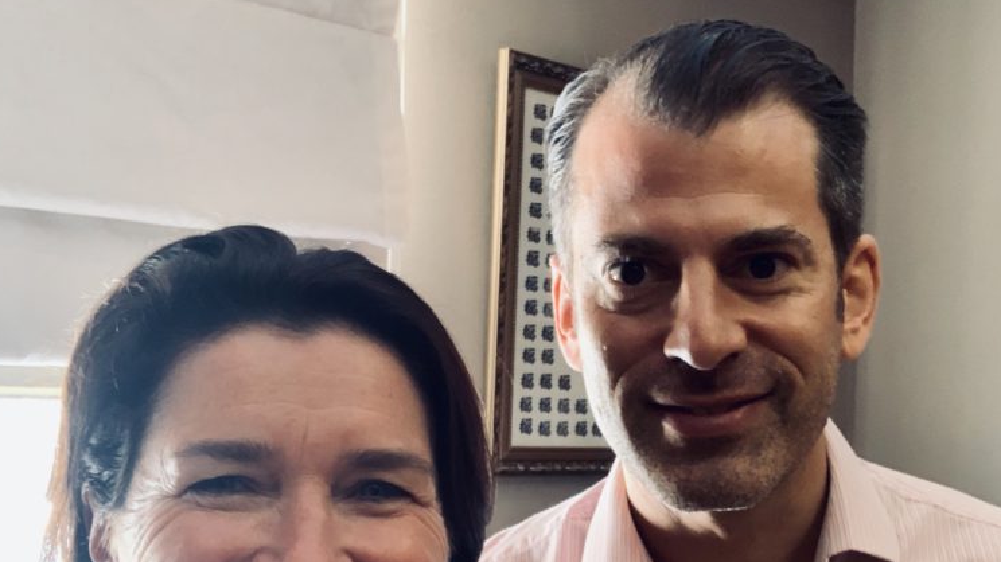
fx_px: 1274
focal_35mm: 48
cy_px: 395
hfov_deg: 42.6
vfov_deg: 24.7
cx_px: 627
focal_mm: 2.87
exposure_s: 1/60
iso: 200
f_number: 2.2
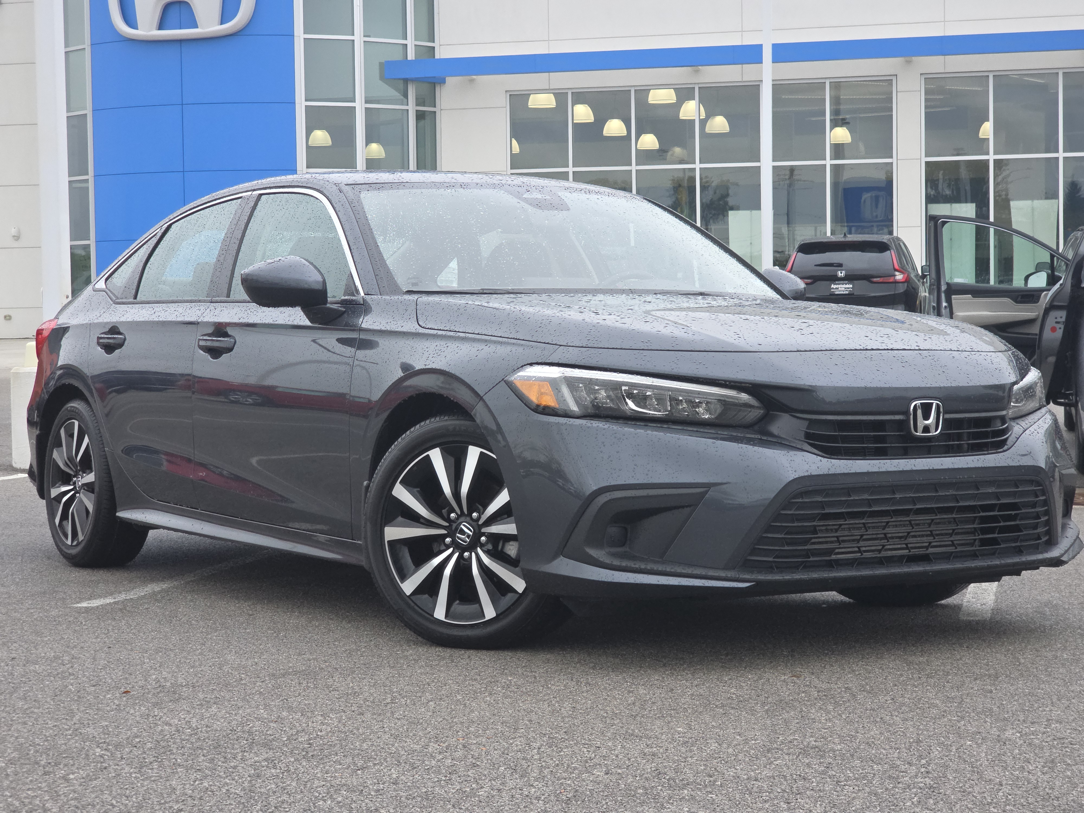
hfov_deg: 28.2
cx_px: 542
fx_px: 2161
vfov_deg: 21.3
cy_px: 406
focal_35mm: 69
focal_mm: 7.9
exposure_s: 1/415
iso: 50
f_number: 2.4
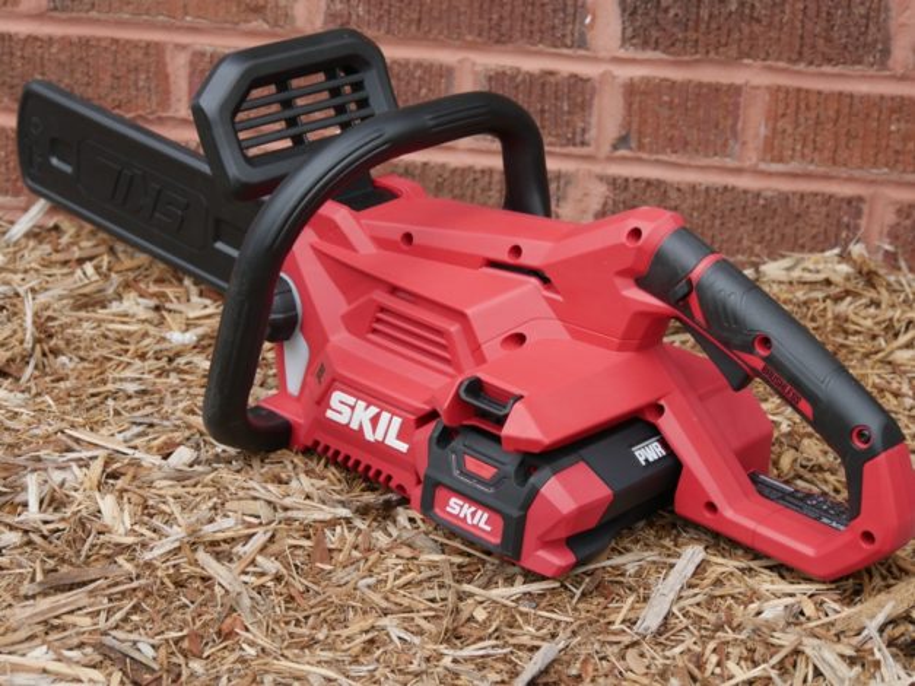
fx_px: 1956
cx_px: 458
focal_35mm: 74
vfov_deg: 19.9
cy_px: 343
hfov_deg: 26.3
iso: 400
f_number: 4.6
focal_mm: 37
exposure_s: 1/80
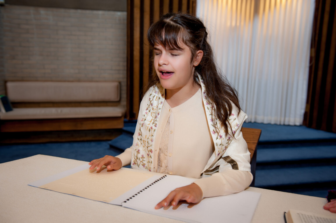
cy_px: 112
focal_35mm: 36
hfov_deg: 53.2
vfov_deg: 36.8
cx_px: 168
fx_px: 336
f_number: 4.5
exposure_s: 1/15
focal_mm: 36
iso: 400
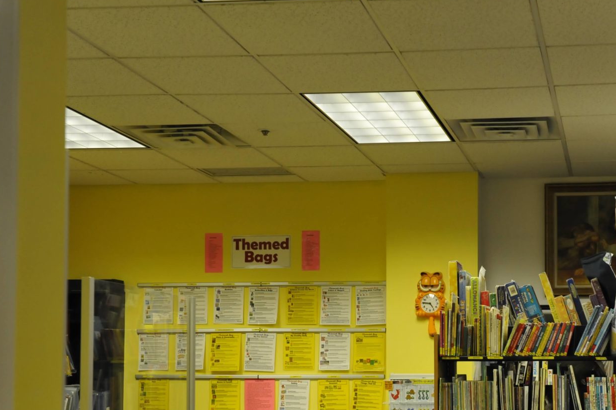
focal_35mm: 63
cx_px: 482
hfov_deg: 31.2
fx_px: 1077
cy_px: 317
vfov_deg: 21.3
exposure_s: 1/125
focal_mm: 38
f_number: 5.6
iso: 2200
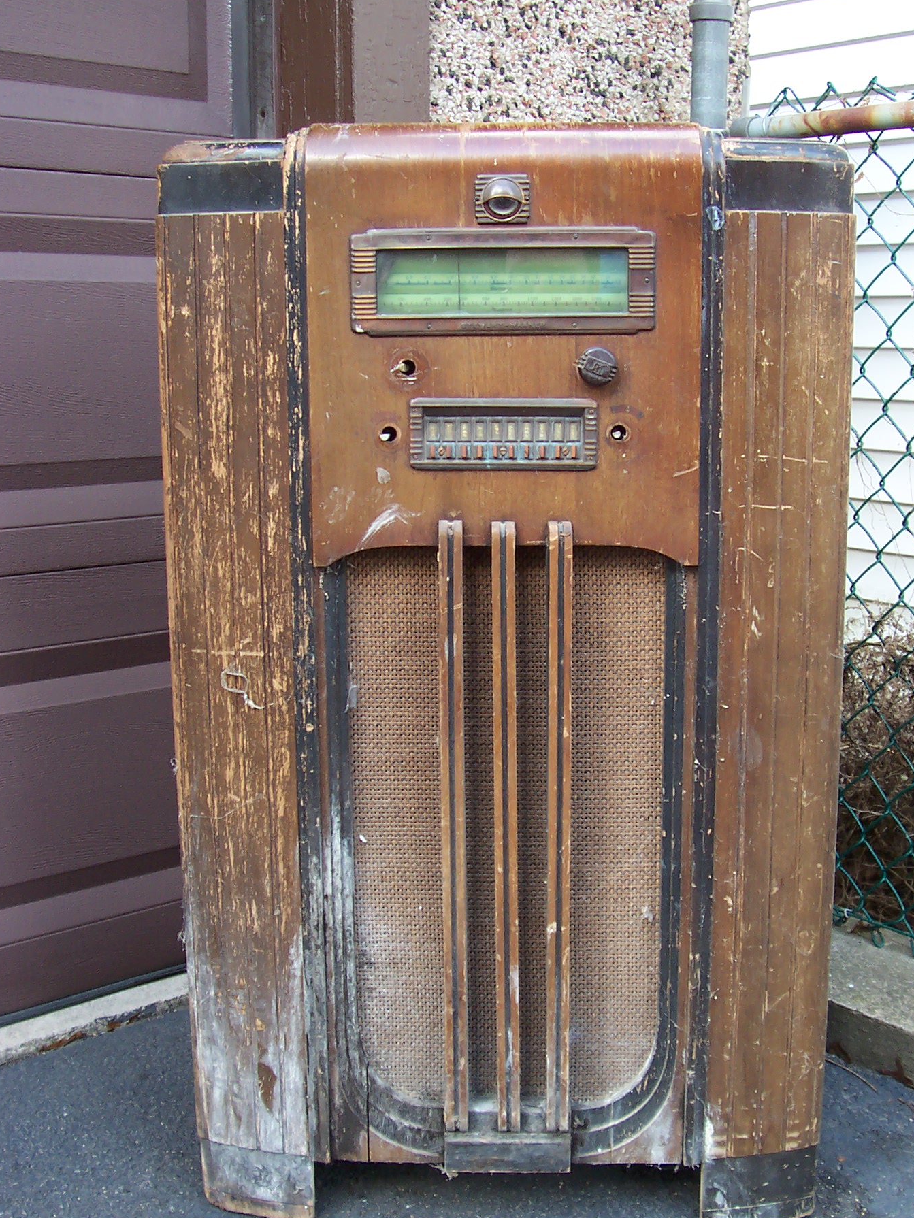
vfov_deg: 44.8
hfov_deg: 34.3
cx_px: 505
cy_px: 631
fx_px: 1478
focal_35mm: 42
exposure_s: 1/125
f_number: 2.8
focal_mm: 5.6
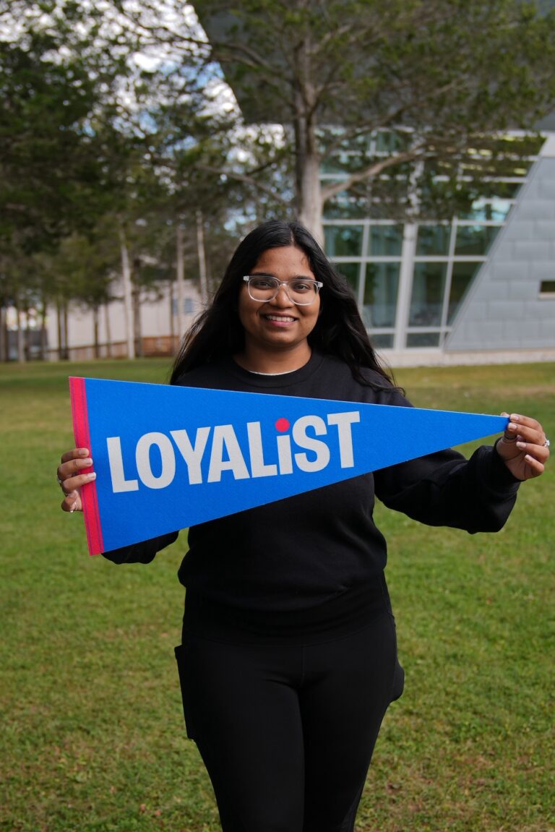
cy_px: 416
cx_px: 278
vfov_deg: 43.6
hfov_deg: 29.9
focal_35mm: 45
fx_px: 1040
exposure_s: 1/400
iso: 50
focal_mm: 30
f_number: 2.8
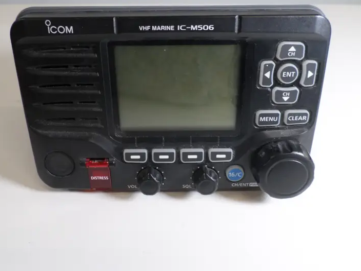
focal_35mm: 32
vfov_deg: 44.1
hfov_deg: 56.8
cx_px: 173
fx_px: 334
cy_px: 126
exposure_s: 1/30
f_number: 2.5
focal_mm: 4.5
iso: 80
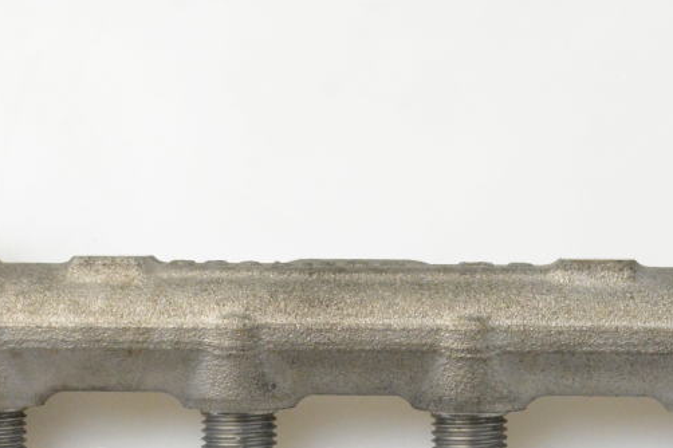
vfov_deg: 9.3
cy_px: 325
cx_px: 379
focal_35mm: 147
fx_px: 2746
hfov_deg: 14.0
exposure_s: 1/320
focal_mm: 48
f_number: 9
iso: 6400
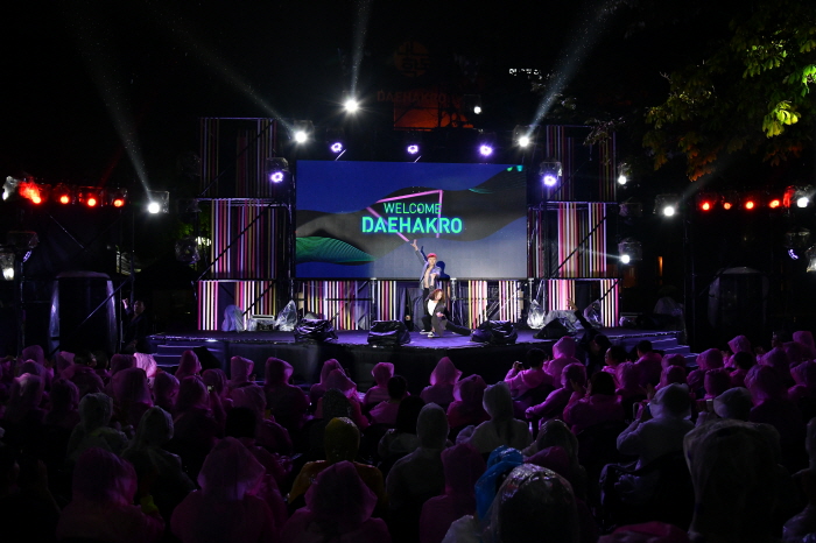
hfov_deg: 65.5
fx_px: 634
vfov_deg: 46.4
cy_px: 272
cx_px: 408
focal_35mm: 28
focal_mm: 28
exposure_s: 1/320
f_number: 6.3
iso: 3200
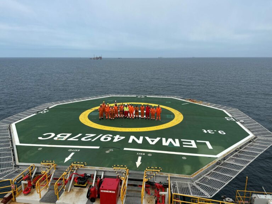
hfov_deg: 71.6
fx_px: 189
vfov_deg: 56.8
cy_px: 102
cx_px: 136
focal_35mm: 24
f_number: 1.78
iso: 80
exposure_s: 1/5525
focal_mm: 6.86
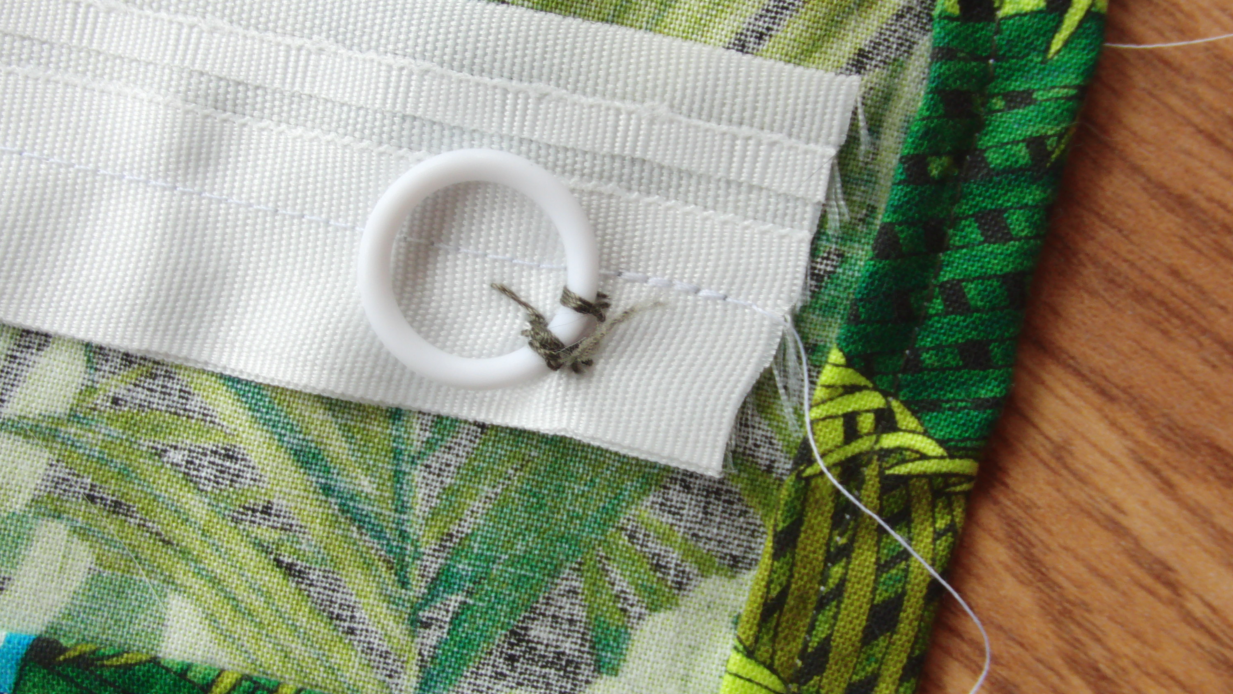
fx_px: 1602
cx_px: 588
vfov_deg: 24.4
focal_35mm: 49
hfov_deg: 42.1
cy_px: 333
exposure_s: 1/80
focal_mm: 6.42
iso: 160
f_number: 3.6
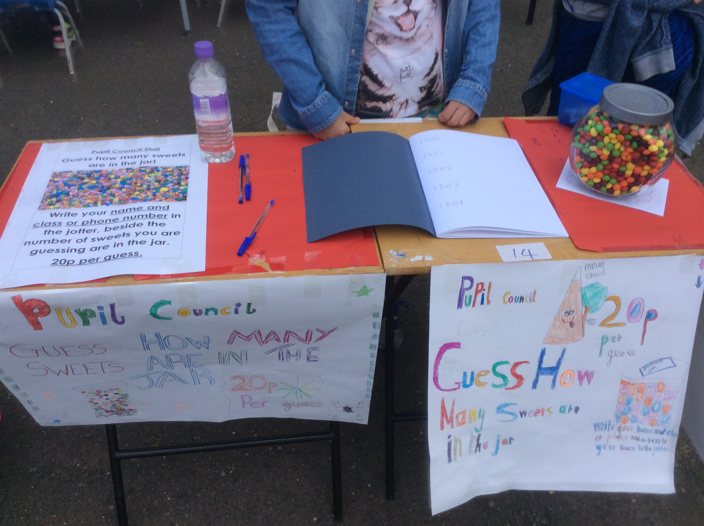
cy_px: 263
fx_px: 650
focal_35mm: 32
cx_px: 352
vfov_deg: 44.1
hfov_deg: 56.9
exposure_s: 1/1003
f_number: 2.4
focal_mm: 3.3
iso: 32
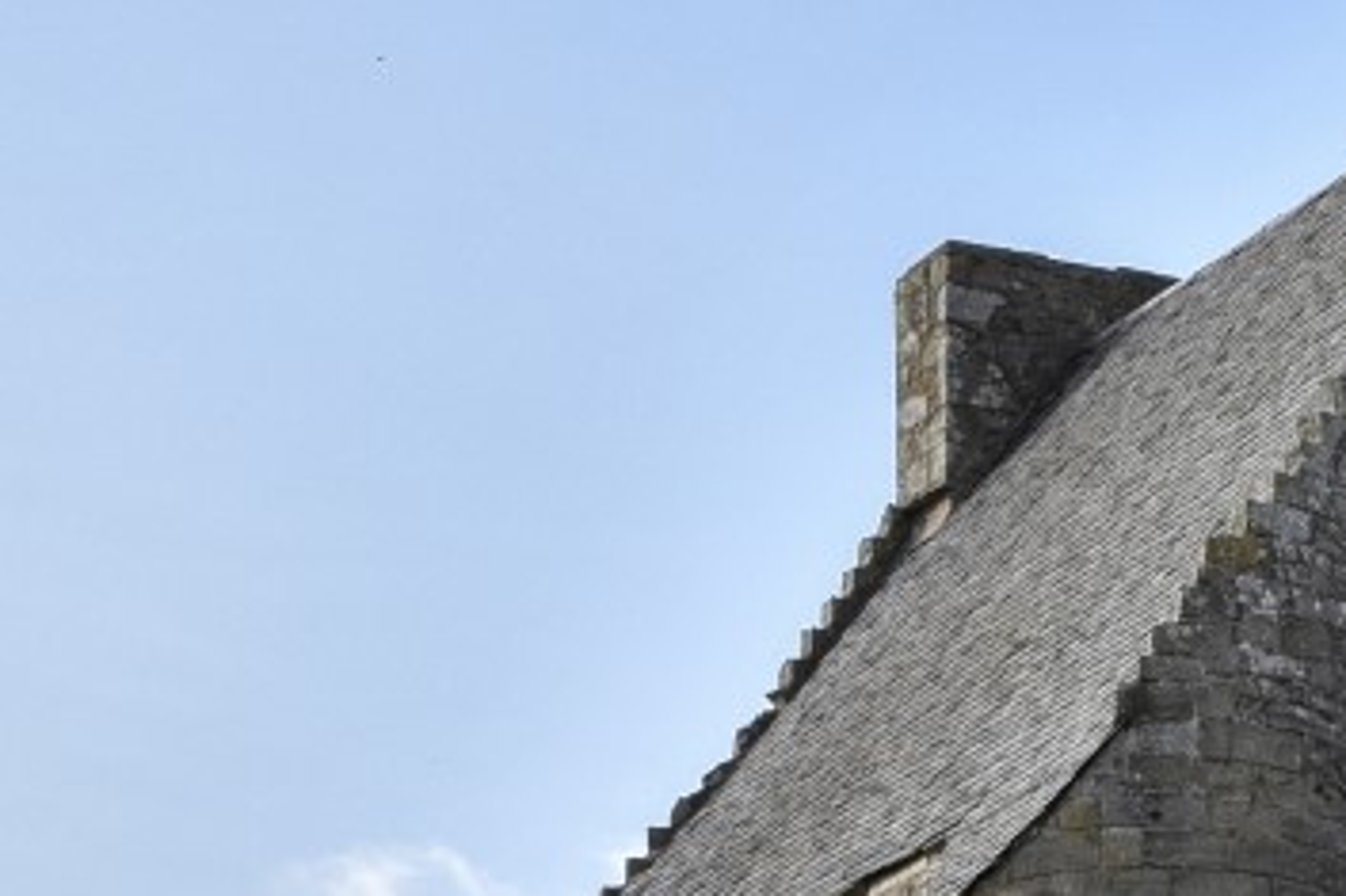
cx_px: 1868
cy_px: 1441
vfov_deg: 6.3
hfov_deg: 9.4
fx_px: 7971
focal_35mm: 213
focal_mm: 31
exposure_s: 1/320
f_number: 9
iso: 200
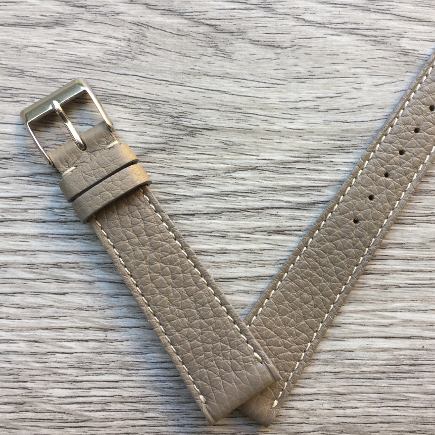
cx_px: 245
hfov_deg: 47.1
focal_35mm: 35
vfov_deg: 47.2
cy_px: 222
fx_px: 498
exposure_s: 1/100
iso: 50
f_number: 2.2
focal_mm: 4.15
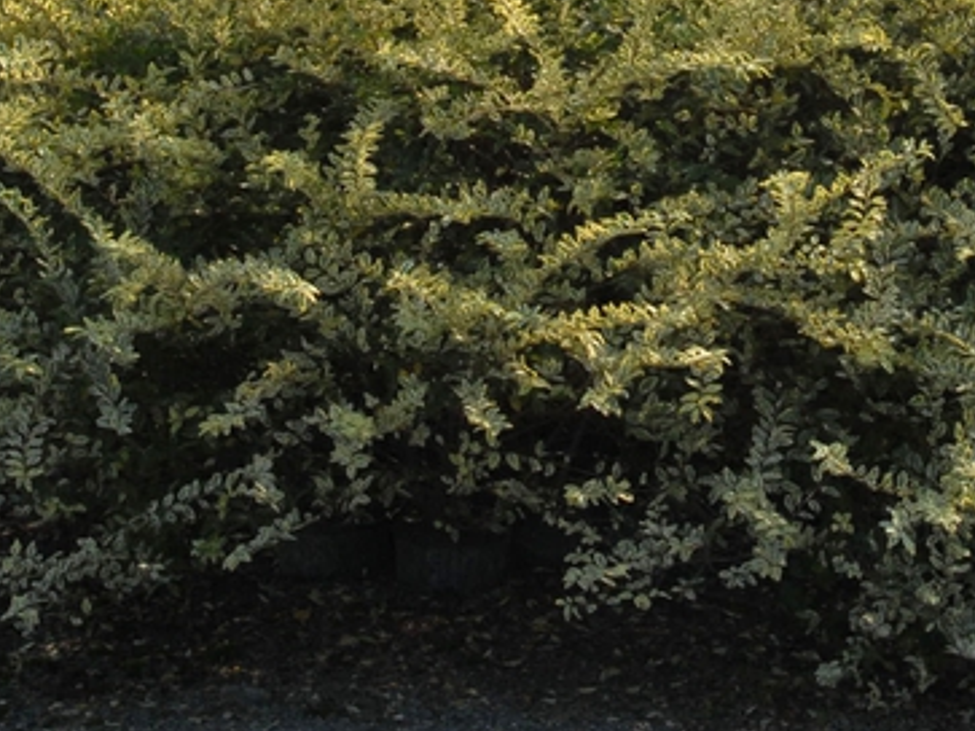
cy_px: -138
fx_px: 4815
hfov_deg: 11.6
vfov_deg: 8.6
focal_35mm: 171
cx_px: 602
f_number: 10
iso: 400
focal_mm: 42
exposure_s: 1/400
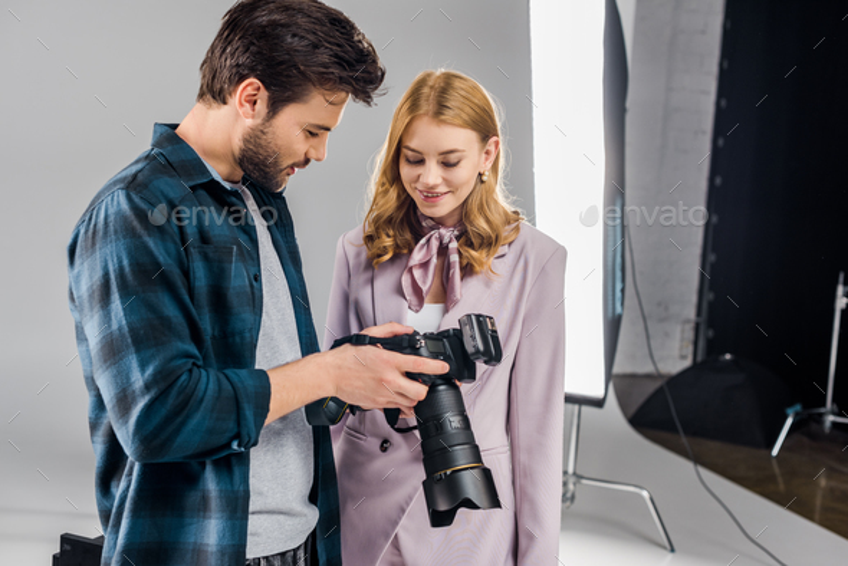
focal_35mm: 50
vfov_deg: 27.0
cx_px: 424
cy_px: 283
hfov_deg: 39.6
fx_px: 1178
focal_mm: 50
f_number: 4.5
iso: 160
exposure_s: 1/200
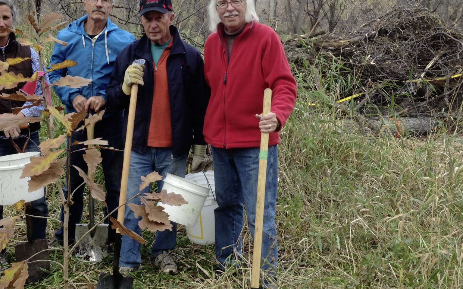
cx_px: 194
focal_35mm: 46
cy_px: 136
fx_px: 581
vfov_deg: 28.0
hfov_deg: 43.3
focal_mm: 4.12
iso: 50
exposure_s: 1/226
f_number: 2.4
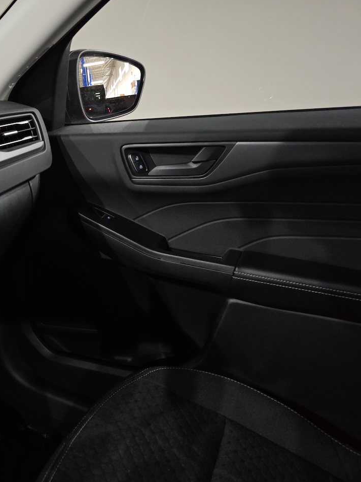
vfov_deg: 58.4
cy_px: 240
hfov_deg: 42.2
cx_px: 45
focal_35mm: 31
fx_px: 431
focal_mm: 6.3
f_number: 1.7
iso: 500
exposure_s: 1/120
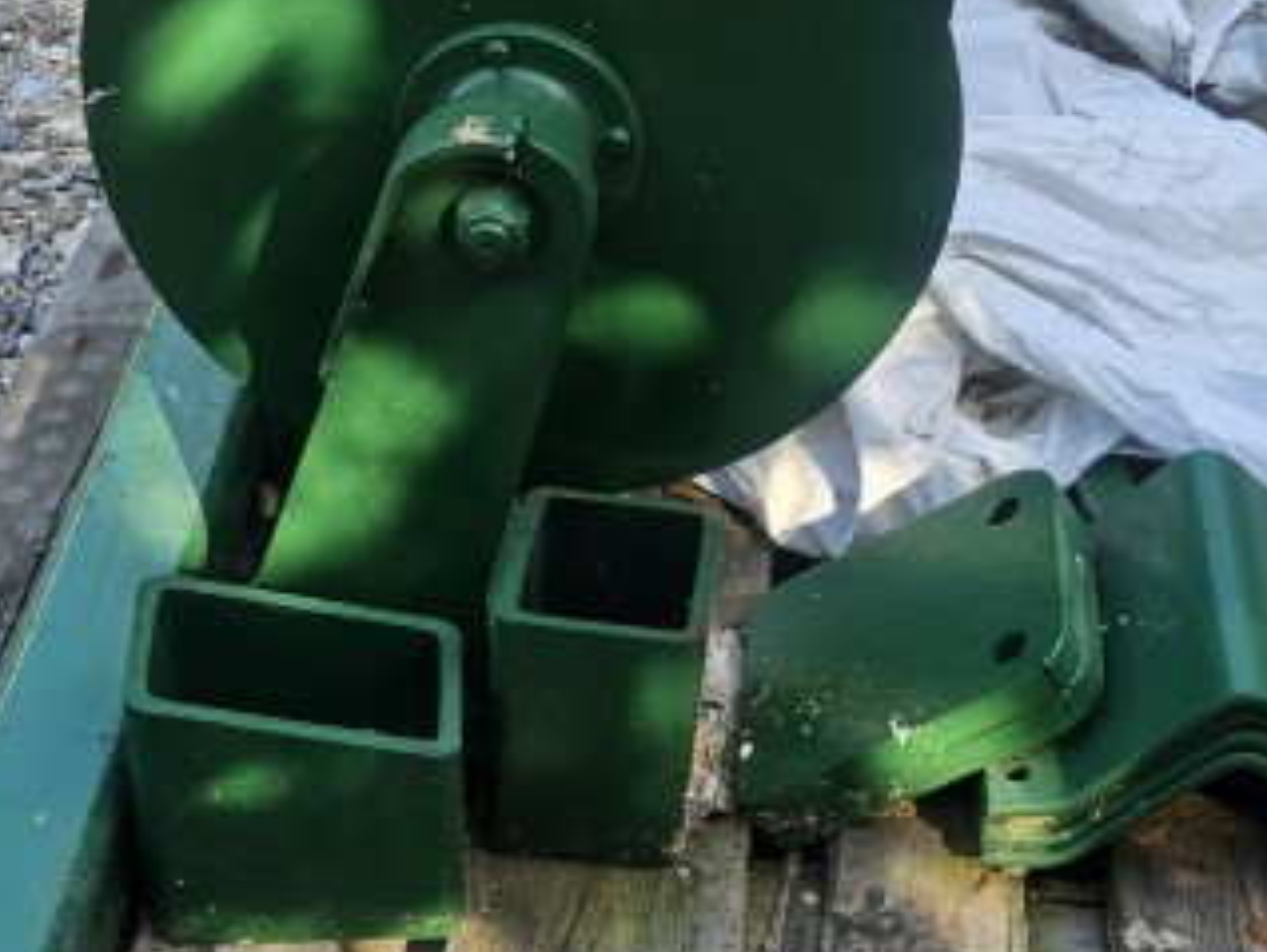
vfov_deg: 19.8
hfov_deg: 26.3
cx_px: 598
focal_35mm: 74
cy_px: 657
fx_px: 2711
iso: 25
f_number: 1.8
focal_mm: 5.4
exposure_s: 1/180
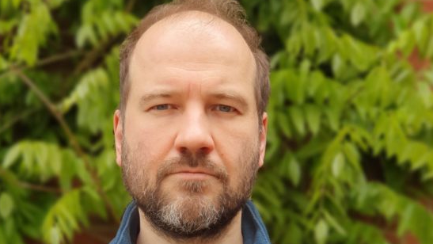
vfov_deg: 11.3
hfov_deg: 20.2
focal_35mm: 106
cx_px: 196
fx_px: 1217
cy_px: 268
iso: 40
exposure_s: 1/113
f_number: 2.4
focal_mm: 6
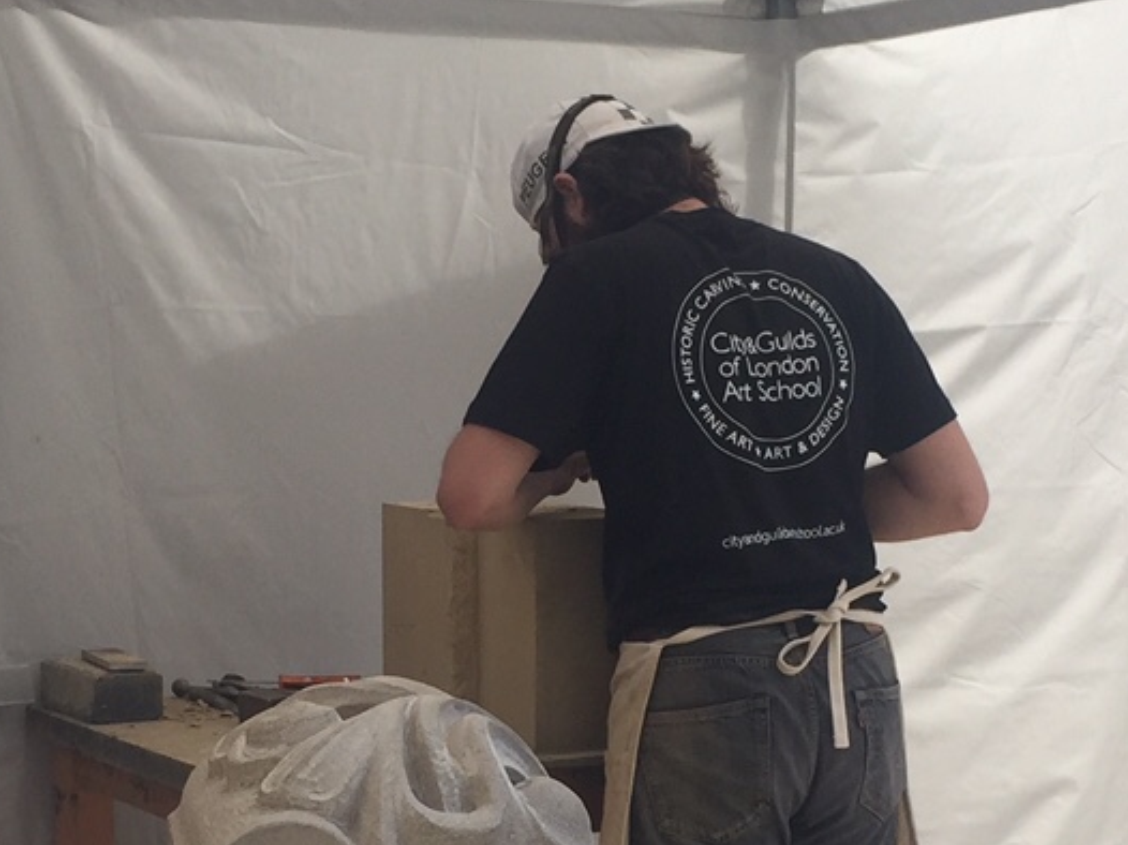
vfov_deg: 16.3
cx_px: 590
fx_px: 2931
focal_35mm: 90
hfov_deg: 21.8
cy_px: 699
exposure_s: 1/482
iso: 32
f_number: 2.2
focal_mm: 4.15
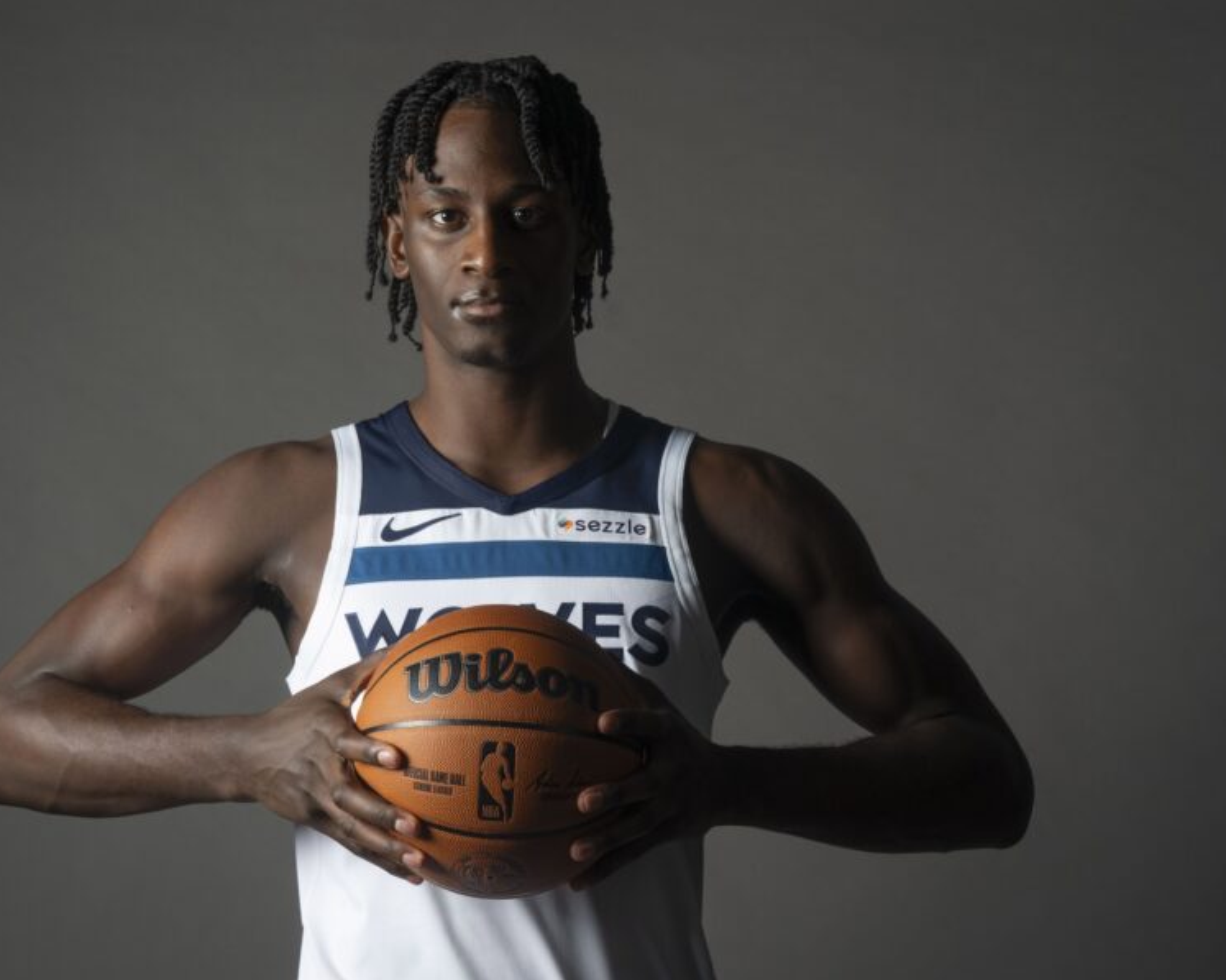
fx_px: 4062
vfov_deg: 13.8
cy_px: 489
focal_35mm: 112
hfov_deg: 17.2
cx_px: 543
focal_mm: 99
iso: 250
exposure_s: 1/1000
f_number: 13
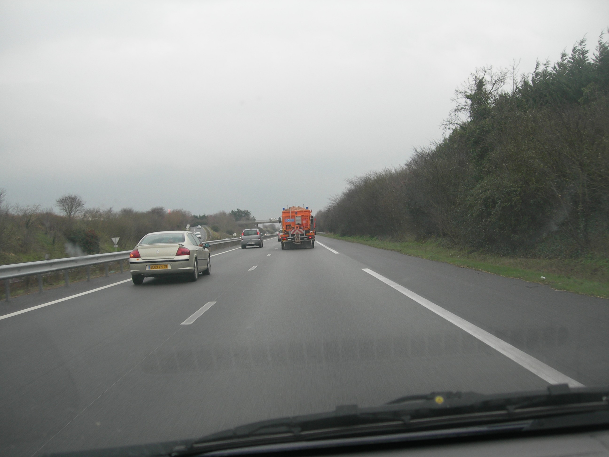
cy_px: 228
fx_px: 669
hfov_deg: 49.0
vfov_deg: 37.7
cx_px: 304
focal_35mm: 38
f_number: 2.8
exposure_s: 1/193
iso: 50
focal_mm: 7.8
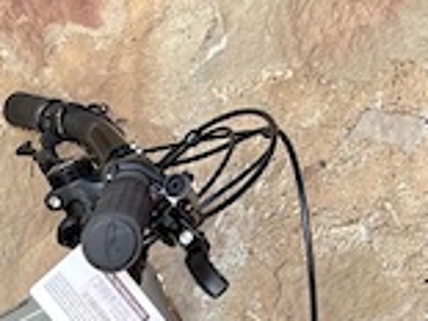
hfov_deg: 14.0
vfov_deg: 10.3
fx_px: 1656
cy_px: 606
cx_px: -160
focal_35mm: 134
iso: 40
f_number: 1.6
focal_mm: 5.1
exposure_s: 1/121
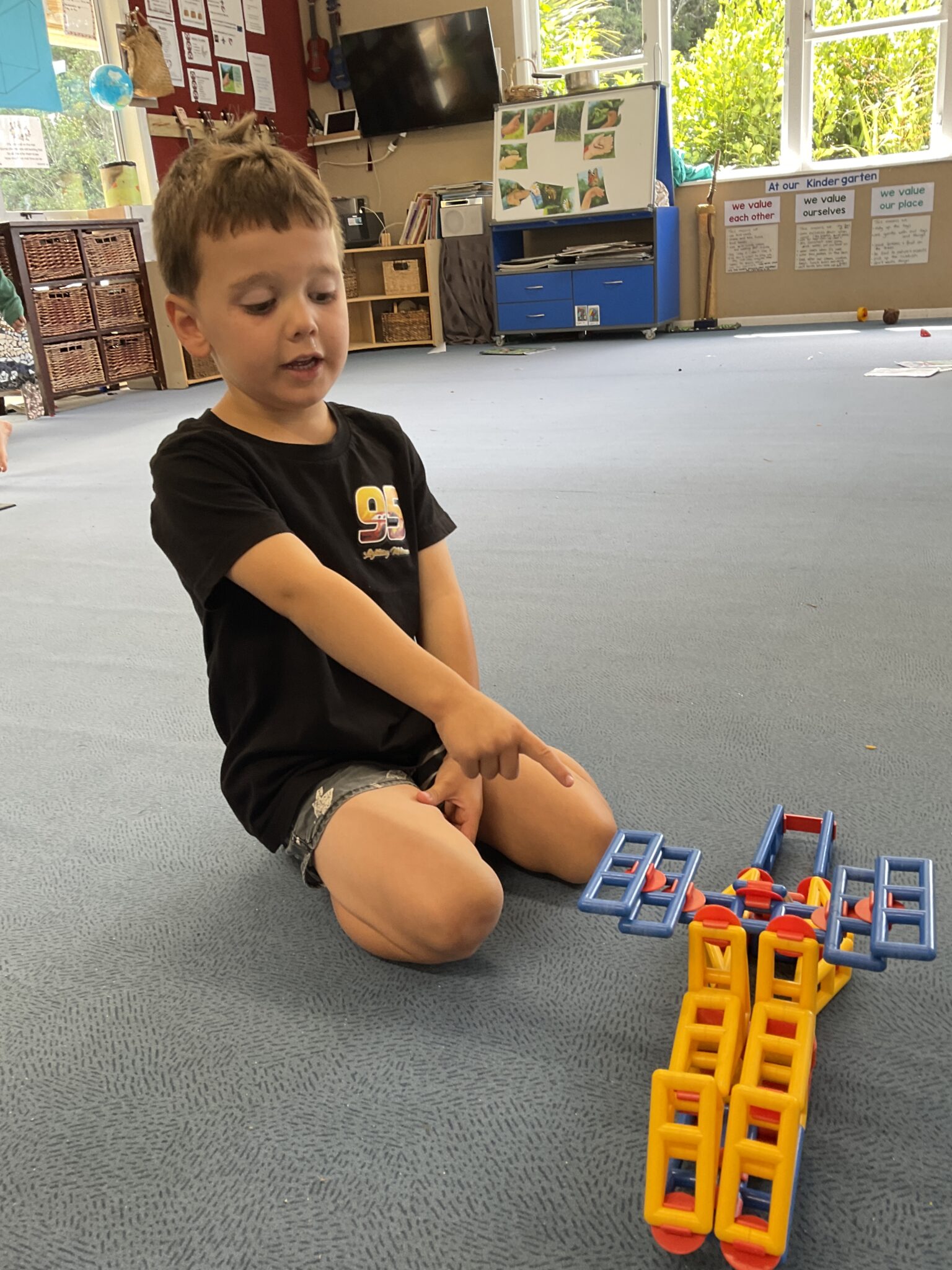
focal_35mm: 29
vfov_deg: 61.7
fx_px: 1063
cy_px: 635
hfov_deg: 48.2
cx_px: 476
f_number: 1.8
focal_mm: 3
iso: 50
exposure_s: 1/50
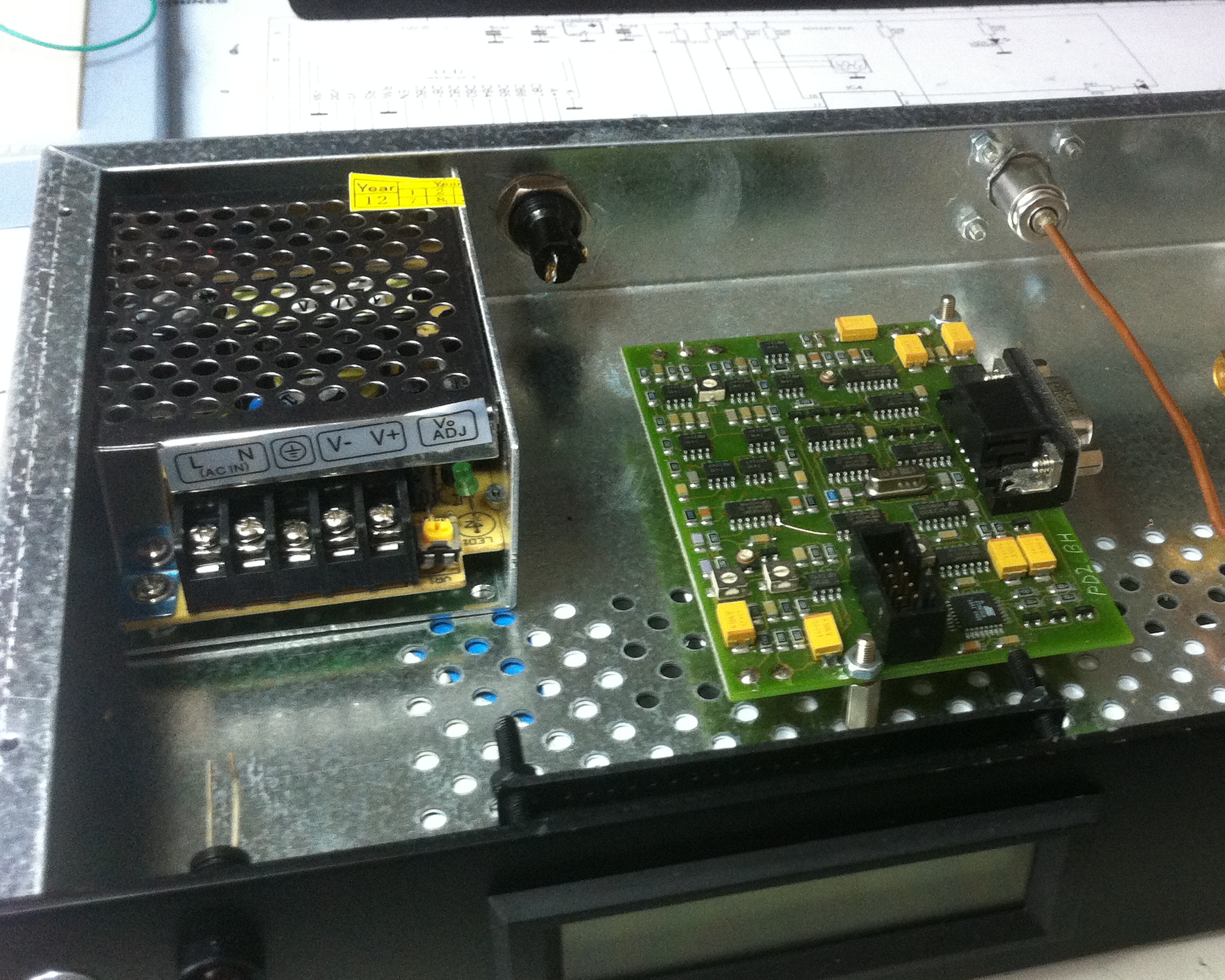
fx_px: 1813
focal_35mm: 50
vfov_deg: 30.3
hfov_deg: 36.6
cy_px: 520
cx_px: 886
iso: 200
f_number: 2.8
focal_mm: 3.85
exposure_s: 1/15
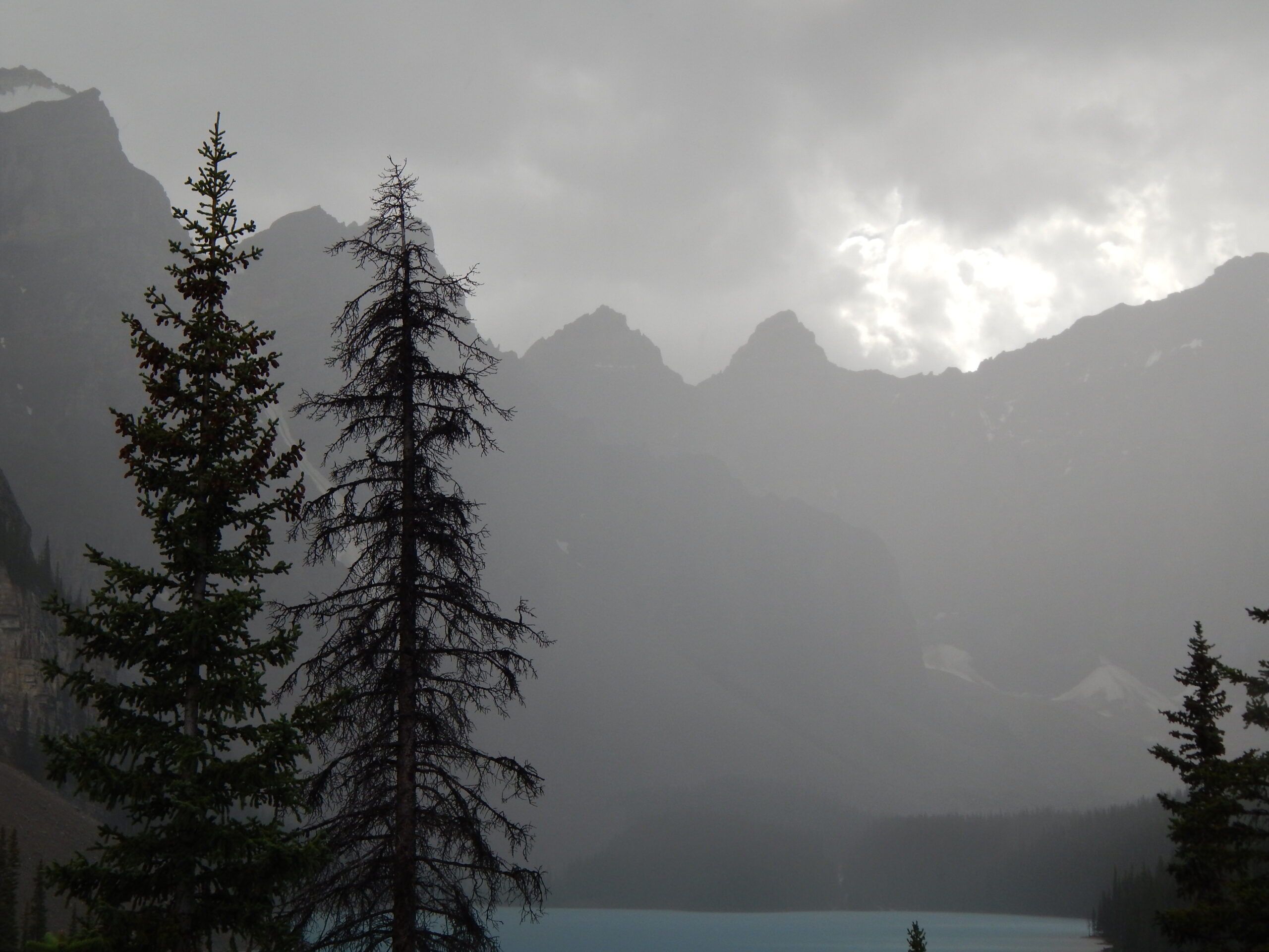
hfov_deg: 34.9
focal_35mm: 55
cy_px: 476
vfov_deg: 26.6
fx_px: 2016
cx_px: 634
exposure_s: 1/400
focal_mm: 9.7
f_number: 3.8
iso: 125
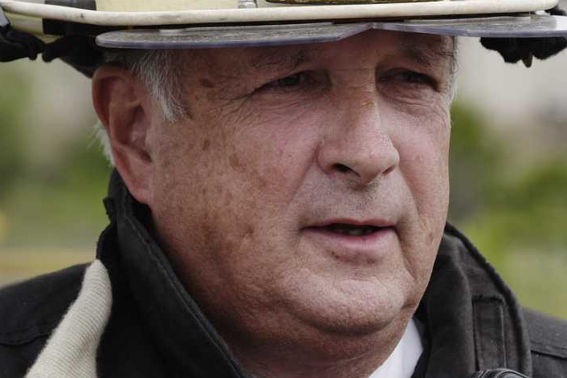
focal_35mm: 319
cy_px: -18
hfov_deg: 6.5
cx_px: 221
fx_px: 5025
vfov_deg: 4.3
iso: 200
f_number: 5.6
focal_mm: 110
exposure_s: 1/1250
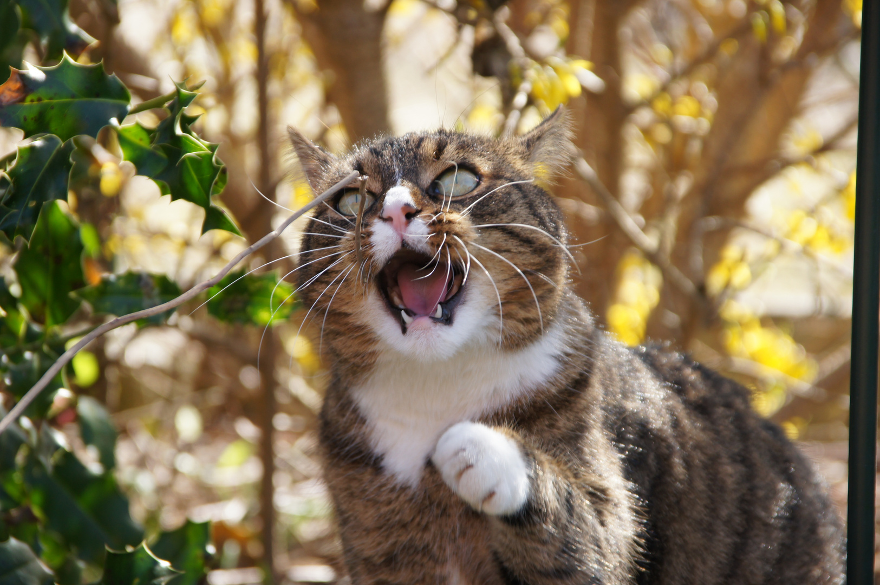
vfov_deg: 7.6
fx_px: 4395
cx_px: 440
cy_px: 292
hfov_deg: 11.4
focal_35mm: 180
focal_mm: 120
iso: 400
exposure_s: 1/400
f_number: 5.6
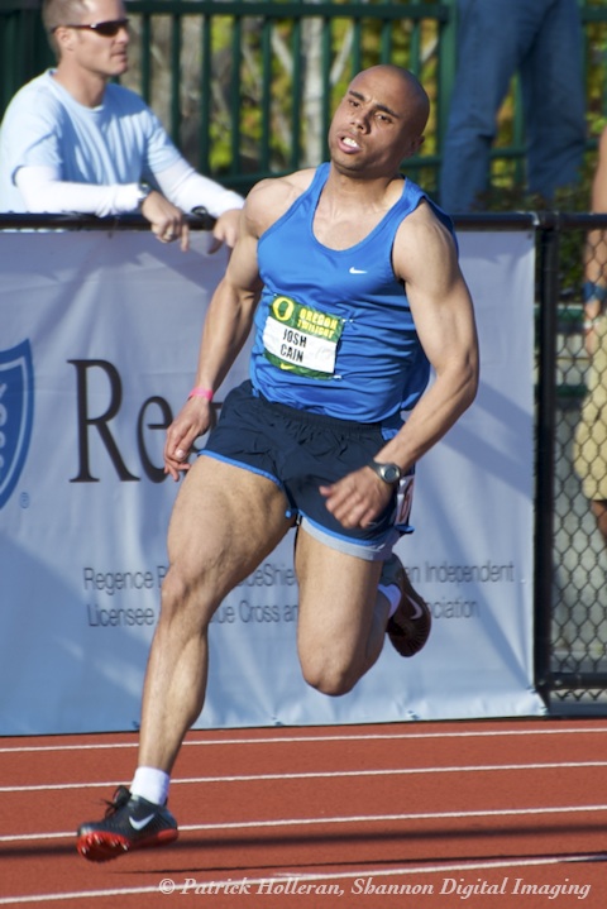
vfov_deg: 7.9
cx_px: 304
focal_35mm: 260
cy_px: 454
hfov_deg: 5.3
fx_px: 6569
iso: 200
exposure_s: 1/800
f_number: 5.6
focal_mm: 260
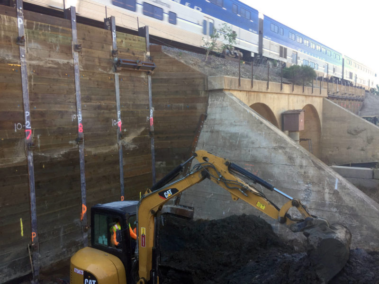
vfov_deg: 48.2
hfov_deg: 61.7
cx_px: 190
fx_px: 318
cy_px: 142
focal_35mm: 29
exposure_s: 1/159
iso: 32
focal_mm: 4.2
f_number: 2.2
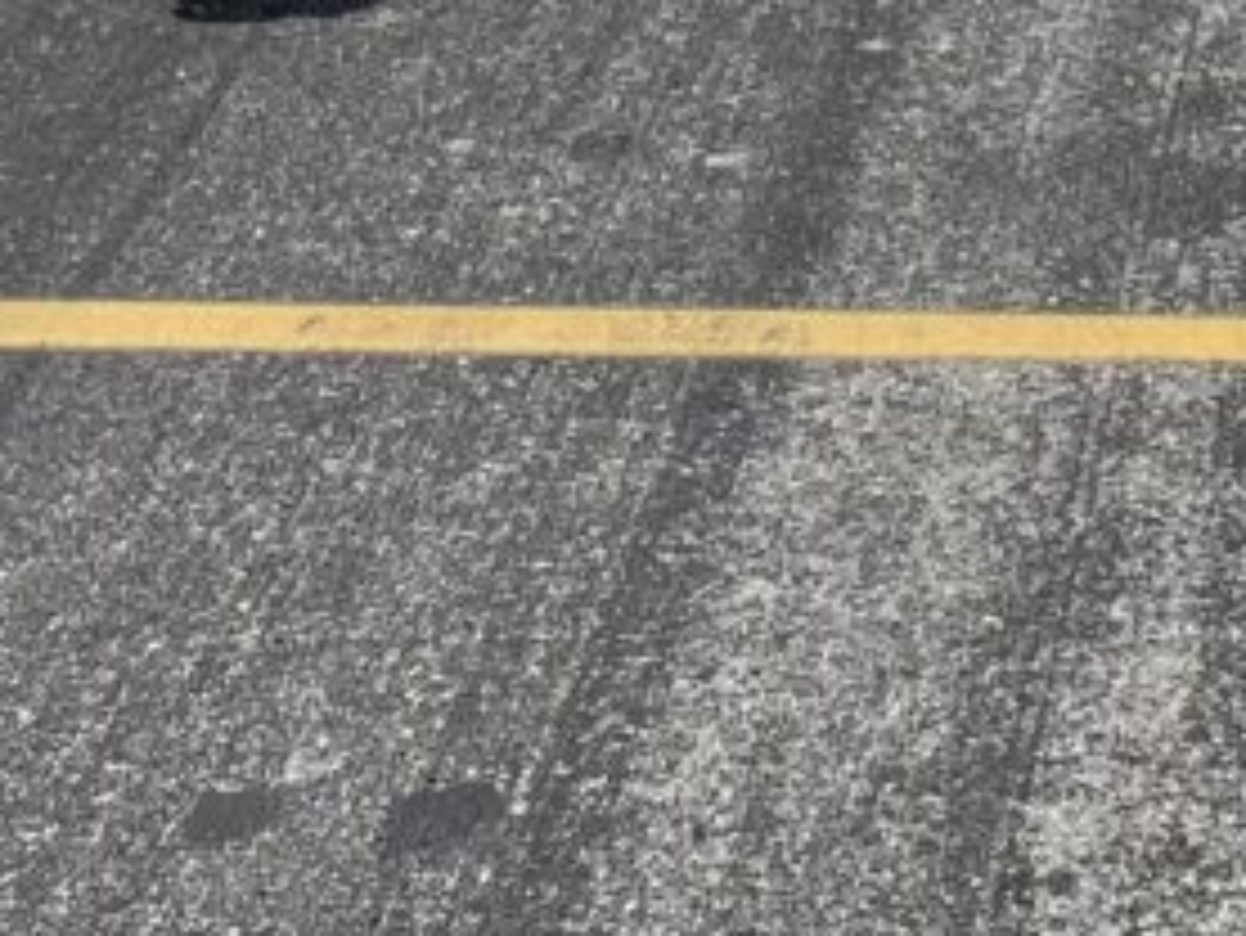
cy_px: -792
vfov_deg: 9.7
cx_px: 1768
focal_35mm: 144
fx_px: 5186
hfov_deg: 13.1
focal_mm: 4.2
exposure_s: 1/3731
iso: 32
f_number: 1.6
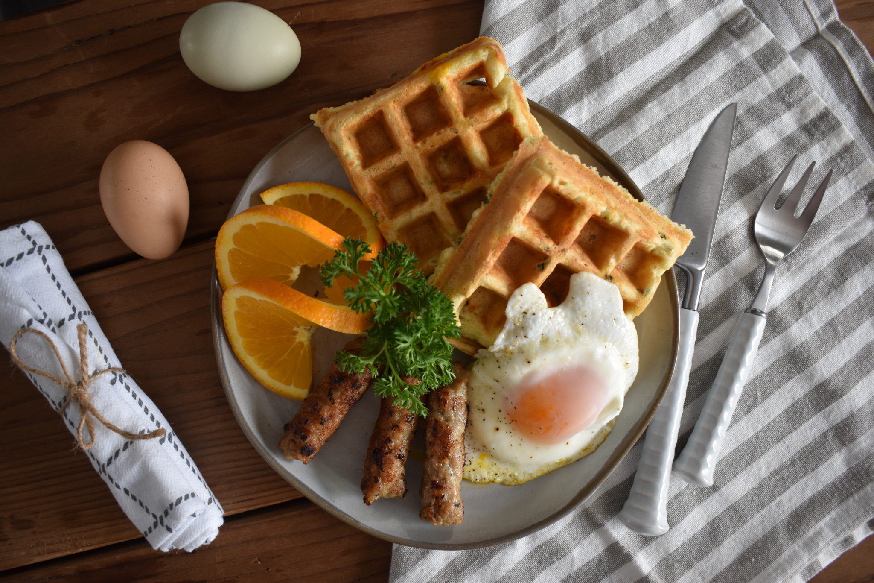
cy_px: 292
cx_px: 437
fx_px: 728
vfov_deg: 43.6
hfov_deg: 61.9
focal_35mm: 30
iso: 400
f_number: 4.5
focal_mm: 20
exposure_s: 1/80
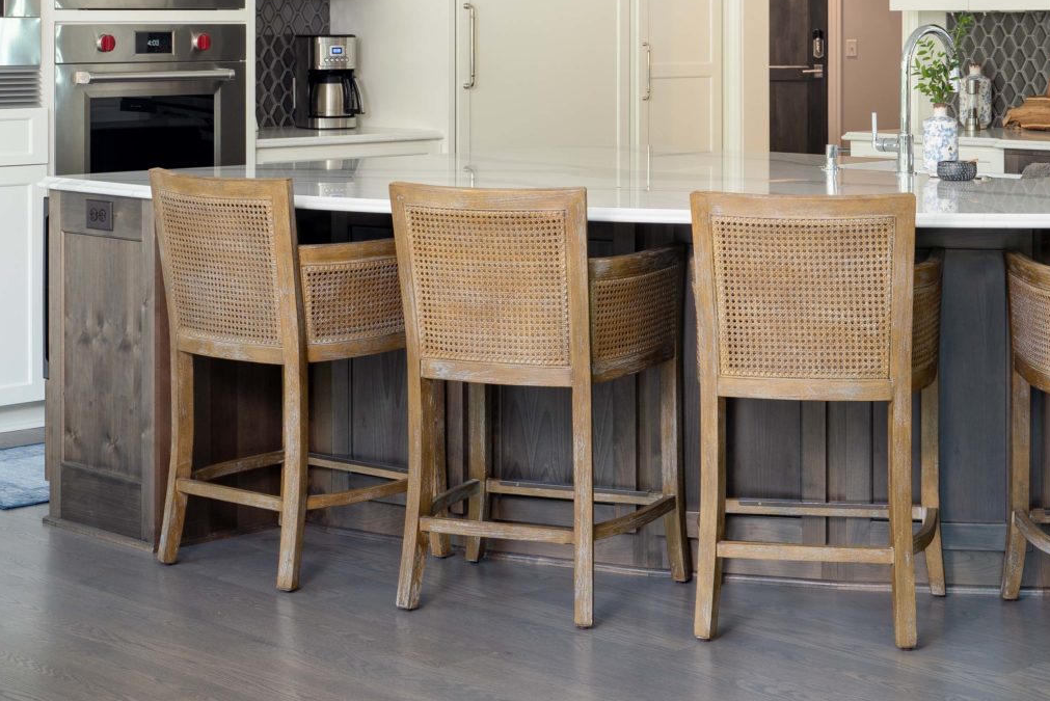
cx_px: 646
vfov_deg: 17.4
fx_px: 2247
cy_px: 15
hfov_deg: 26.2
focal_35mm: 77
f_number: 9
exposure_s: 1/3
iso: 100
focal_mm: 38
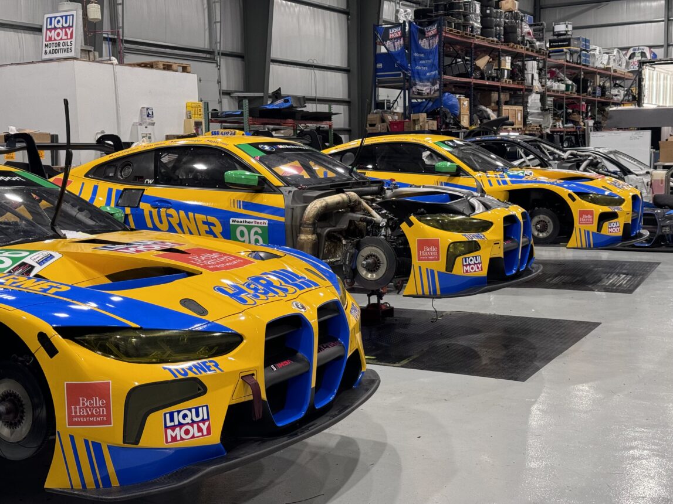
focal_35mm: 48
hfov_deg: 39.7
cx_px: 336
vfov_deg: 30.3
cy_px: 252
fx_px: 933
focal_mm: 6.86
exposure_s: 1/60
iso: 200
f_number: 1.78
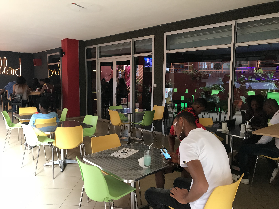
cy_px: 104
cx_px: 140
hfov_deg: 63.4
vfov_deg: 49.7
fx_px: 226
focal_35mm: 28
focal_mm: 3.99
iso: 64
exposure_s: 1/17
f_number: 1.8
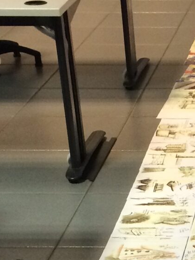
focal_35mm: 132
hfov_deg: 10.8
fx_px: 991
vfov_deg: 14.0
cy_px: 384
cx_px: 289
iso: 160
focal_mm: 4.15
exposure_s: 1/33
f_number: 2.2
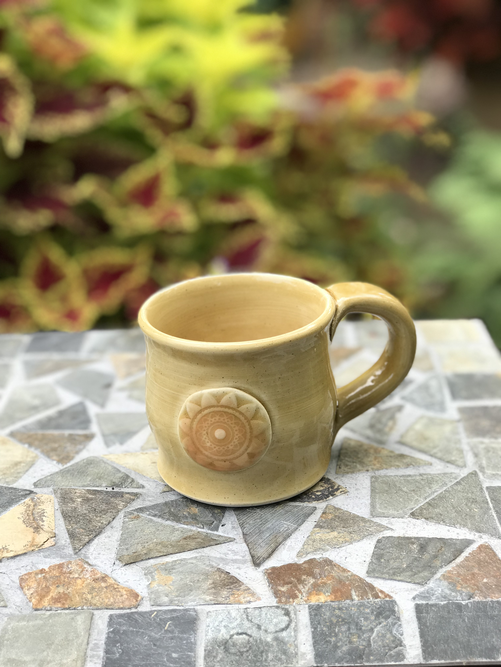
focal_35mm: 57
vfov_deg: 33.8
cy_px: 334
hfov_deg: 25.7
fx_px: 1100
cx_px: 250
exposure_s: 1/120
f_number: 2.8
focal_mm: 6.6
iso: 25
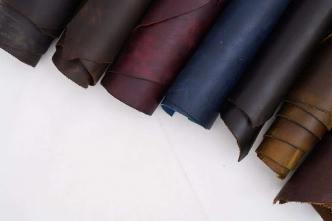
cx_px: 166
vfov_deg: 23.0
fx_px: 544
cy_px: 110
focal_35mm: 59
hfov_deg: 33.9
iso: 640
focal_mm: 59
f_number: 10
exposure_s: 1/125
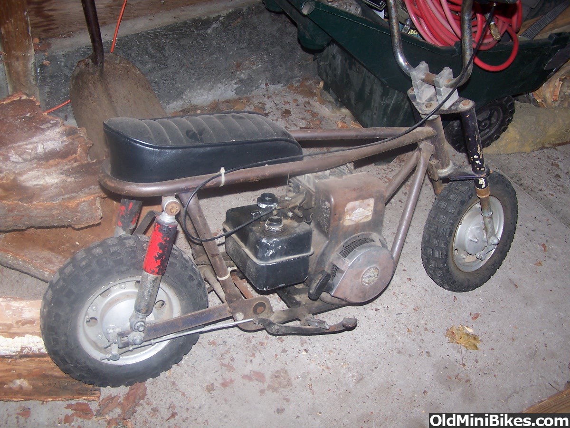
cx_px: 285
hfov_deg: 49.0
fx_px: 626
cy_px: 214
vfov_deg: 37.7
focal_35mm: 38
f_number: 2.8
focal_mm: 6.3
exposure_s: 1/60
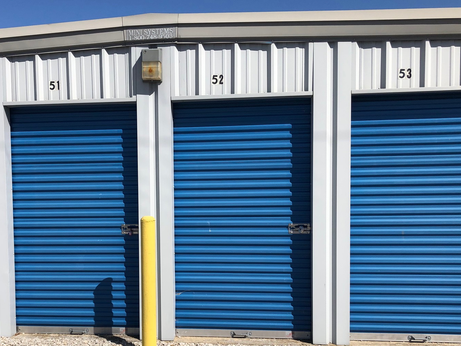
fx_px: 559
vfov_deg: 34.1
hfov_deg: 44.4
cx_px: 173
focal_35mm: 42
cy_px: 224
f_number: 1.8
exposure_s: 1/3247
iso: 20
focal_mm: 3.99
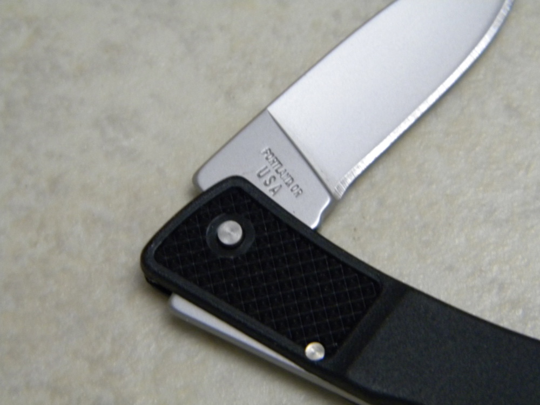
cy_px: 202
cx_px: 270
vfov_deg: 10.0
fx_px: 2309
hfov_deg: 13.3
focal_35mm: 148
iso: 400
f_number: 5
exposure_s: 1/21.2
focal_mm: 26.8
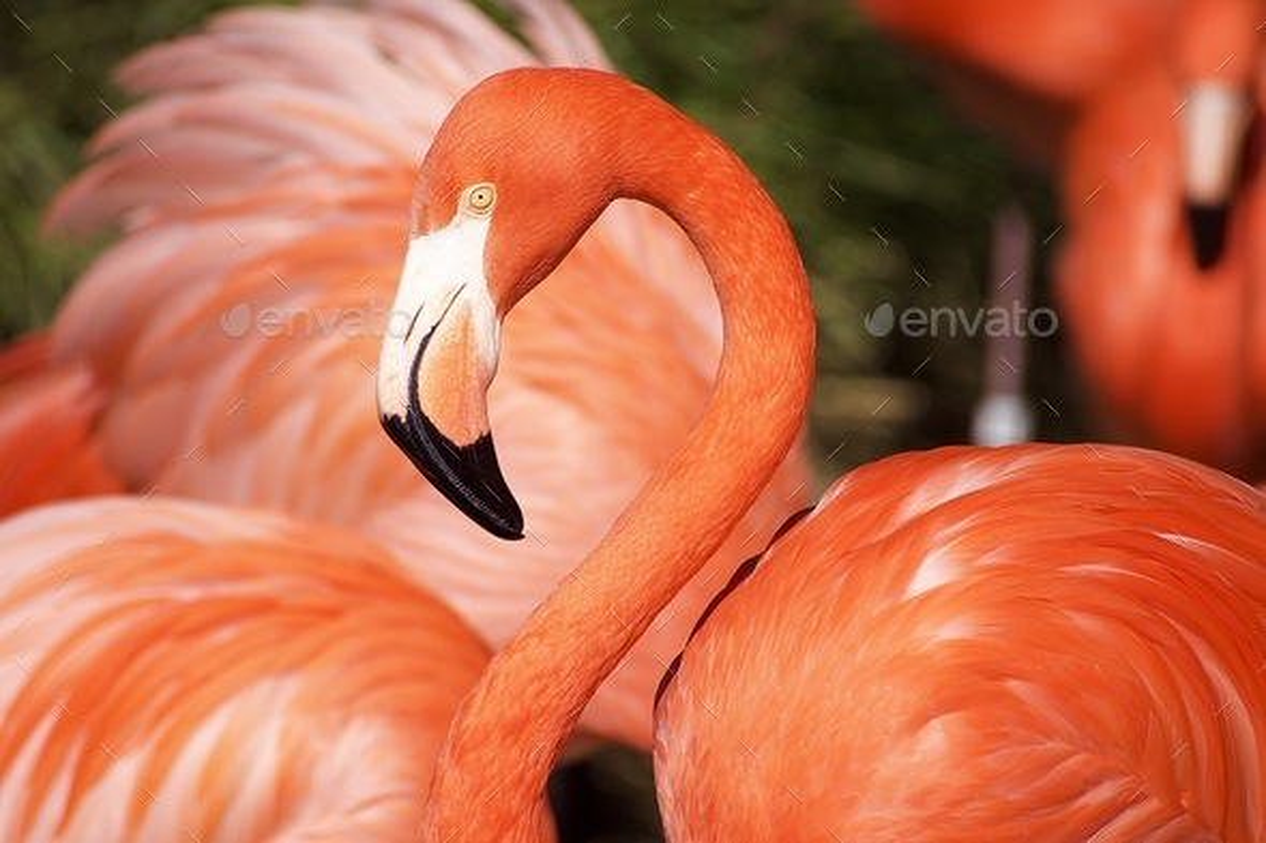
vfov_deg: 3.3
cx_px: 633
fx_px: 14765
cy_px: 422
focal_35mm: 420
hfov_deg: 4.9
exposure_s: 1/640
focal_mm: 280
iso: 100
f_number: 6.3
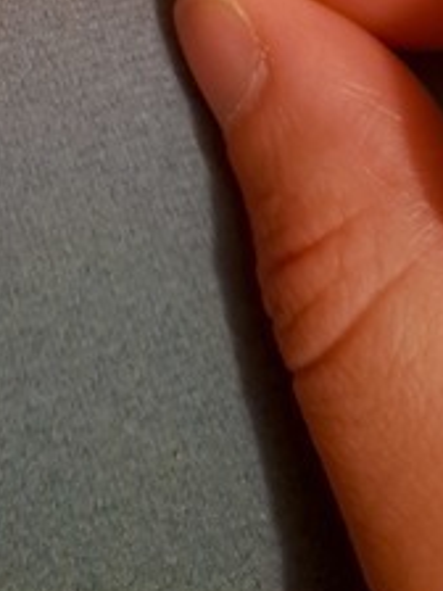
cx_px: -29
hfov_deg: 20.4
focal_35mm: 69
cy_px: -249
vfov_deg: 23.6
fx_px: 1177
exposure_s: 1/20
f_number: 1.8
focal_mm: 5.23
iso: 1000
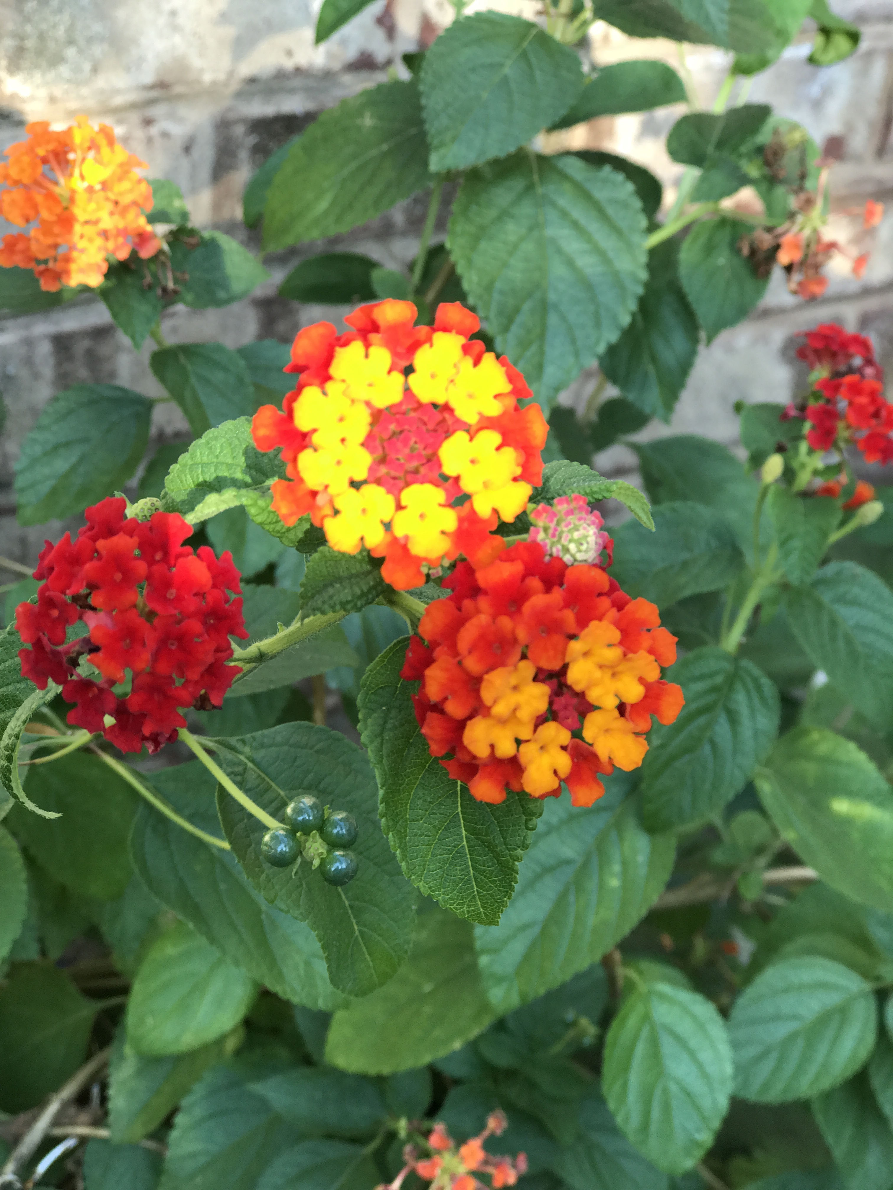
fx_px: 1961
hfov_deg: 25.7
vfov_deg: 33.8
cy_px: 595
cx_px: 446
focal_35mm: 57
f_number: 2.8
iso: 50
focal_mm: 6.6
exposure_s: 1/60
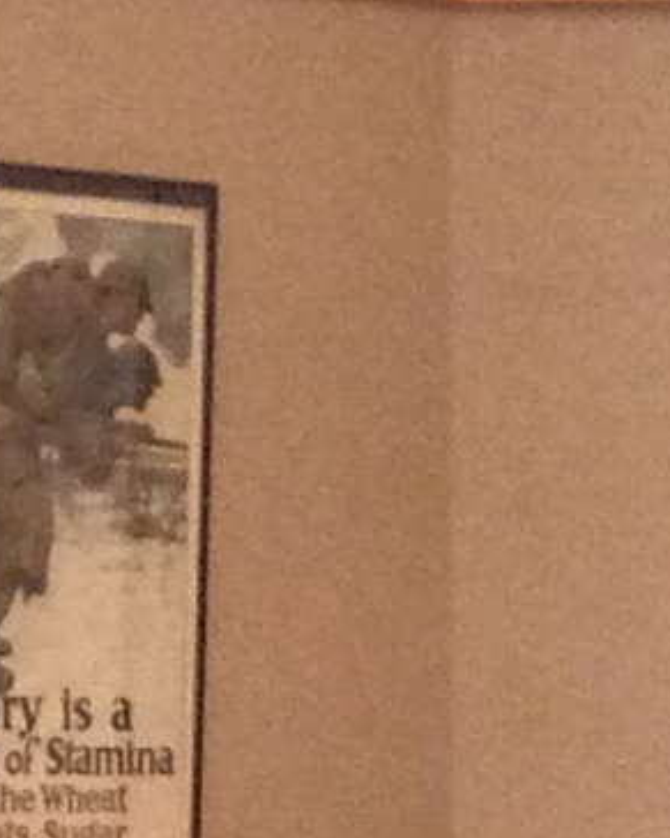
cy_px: 1821
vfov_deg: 6.4
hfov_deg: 5.4
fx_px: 7166
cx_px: 484
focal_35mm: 289
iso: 320
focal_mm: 4.12
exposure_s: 1/20
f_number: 2.4
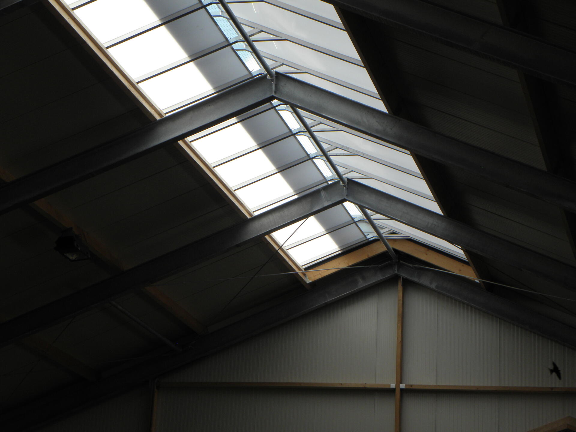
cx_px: 288
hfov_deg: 19.3
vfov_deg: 14.5
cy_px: 216
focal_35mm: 102
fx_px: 1697
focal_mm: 18.29
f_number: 5.6
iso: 64
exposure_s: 1/200
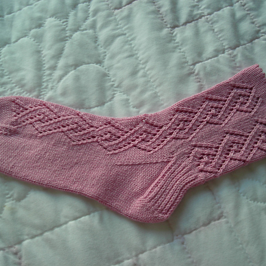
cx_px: 134
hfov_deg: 37.6
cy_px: 133
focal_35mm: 45
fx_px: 391
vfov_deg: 37.6
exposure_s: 1/30
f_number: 3.2
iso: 50
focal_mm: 6.3
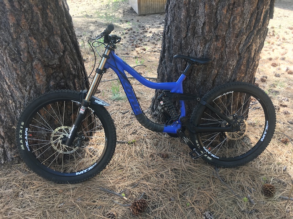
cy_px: 110
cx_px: 146
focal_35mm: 29
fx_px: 245
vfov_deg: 48.2
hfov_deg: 61.7
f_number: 2.2
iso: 25
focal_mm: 4.15
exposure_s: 1/60
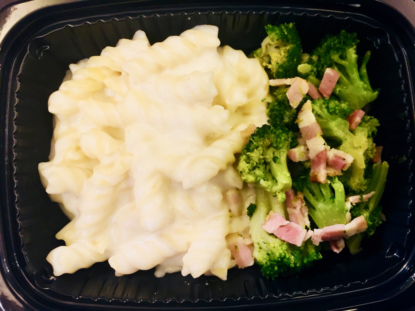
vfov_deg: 48.2
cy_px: 156
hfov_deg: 61.7
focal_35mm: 29
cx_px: 208
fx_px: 348
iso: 100
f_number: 2.2
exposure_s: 1/33
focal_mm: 4.15
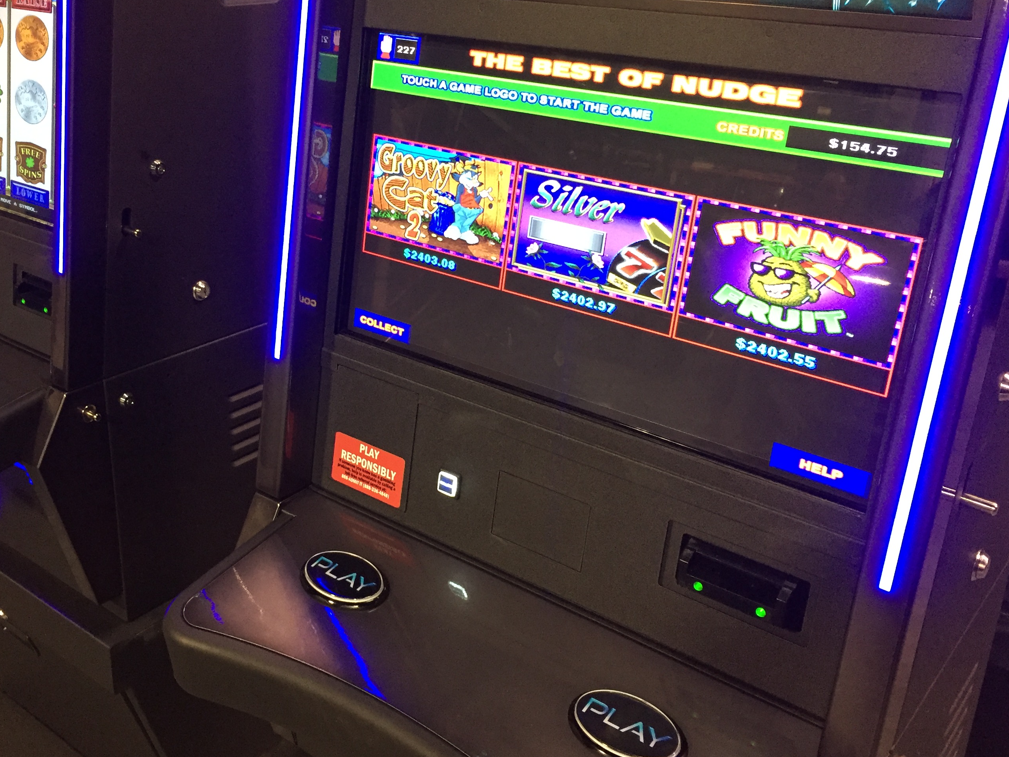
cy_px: 321
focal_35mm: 37
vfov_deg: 38.6
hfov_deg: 49.9
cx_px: 421
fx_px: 1079
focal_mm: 4.15
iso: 250
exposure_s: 1/24
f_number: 2.2
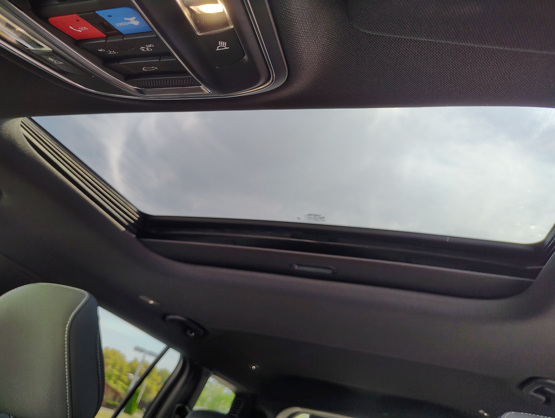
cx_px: 278
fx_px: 385
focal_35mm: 24
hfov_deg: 71.5
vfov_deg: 56.9
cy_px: 209
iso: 160
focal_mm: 5.56
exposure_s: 1/120
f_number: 1.8
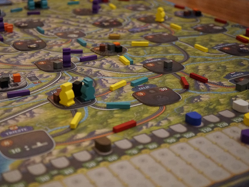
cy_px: 74
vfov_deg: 24.0
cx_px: 97
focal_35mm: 61
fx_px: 439
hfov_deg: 31.6
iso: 6400
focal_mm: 30
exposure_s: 1/160
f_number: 3.5
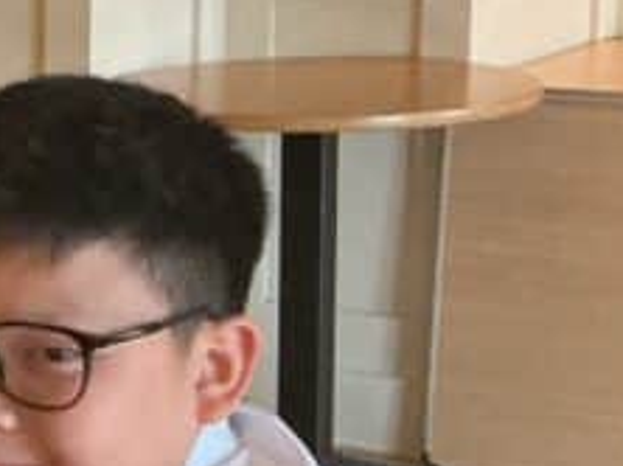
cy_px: 348
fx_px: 2409
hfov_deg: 12.9
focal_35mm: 134
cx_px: -601
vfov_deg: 11.0
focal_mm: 3
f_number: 1.8
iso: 250
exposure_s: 1/60
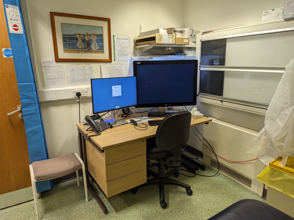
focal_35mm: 24
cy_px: 110
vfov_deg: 56.8
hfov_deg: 71.6
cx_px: 147
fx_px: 204
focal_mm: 6.81
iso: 189
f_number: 1.85
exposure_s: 1/100
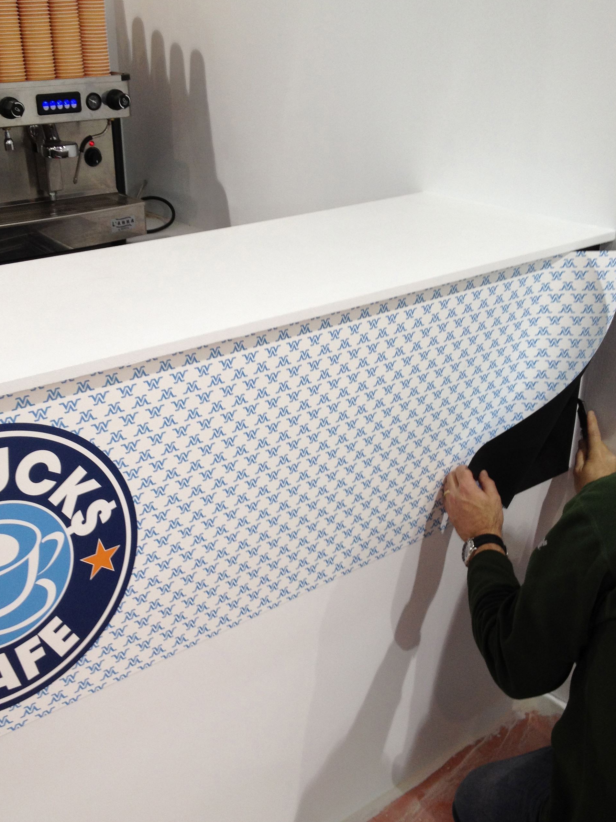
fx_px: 1068
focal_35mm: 45
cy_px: 443
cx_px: 295
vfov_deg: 42.0
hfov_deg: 32.2
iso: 80
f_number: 2.4
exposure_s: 1/33
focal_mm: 4.28
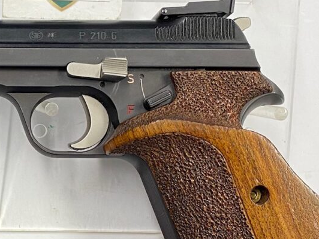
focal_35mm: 50
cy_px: 189
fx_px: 461
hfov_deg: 37.2
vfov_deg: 28.5
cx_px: 79
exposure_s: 1/50
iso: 64
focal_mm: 4.25
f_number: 1.8
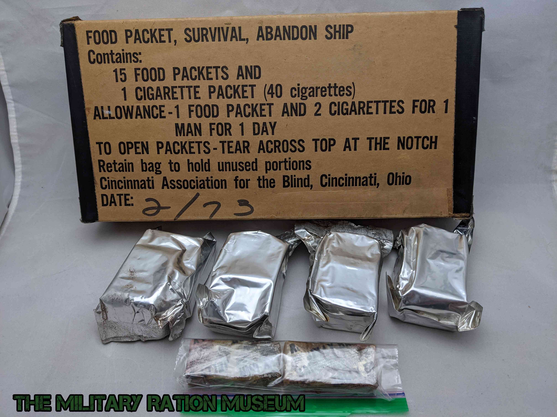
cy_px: 208
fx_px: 434
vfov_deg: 51.4
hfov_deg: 65.3
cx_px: 278
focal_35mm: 27
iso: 49
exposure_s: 1/207
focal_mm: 4.38
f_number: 1.73
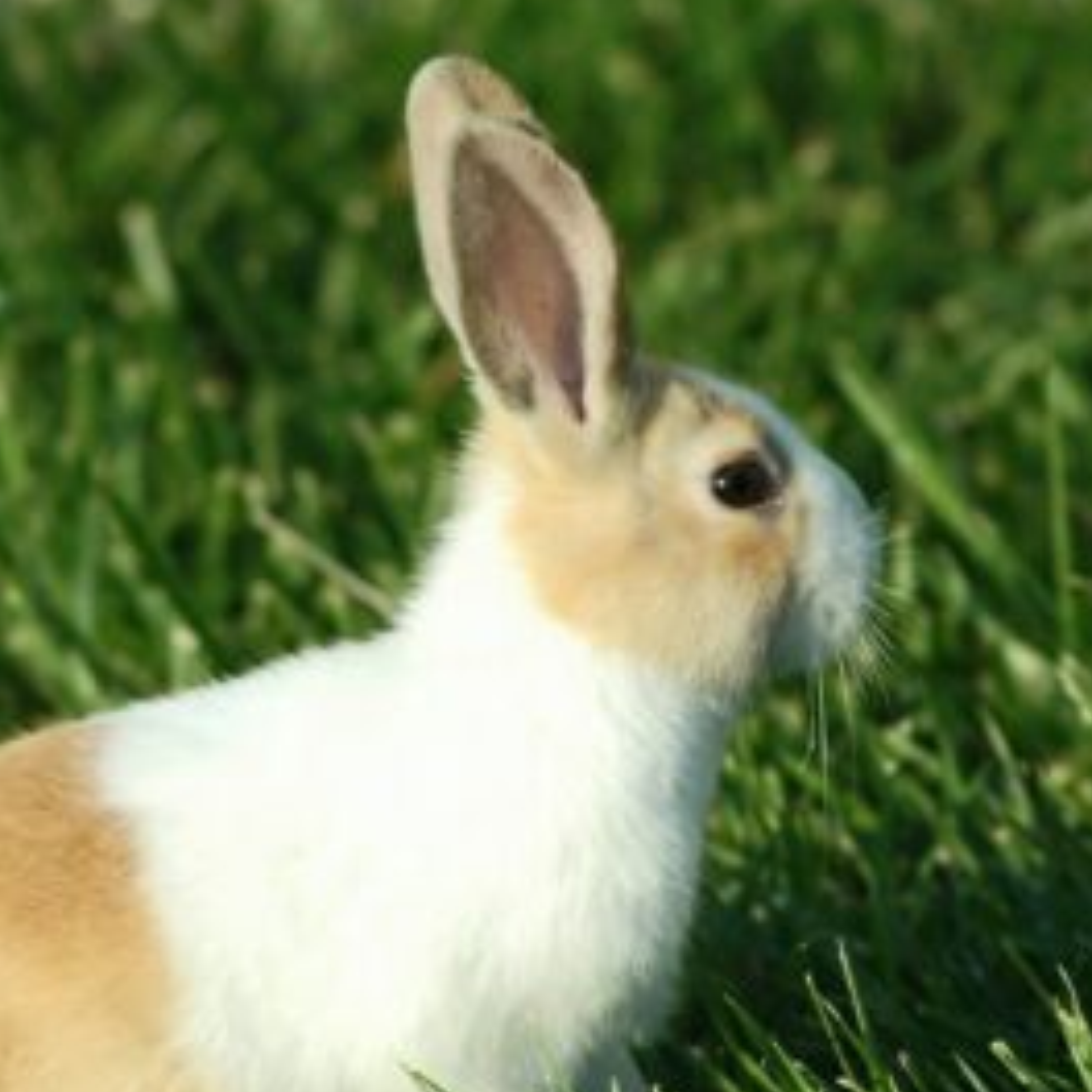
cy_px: 670
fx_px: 12485
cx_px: 434
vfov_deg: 5.0
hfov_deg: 5.0
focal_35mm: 350
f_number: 6.3
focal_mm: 145
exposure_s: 1/640
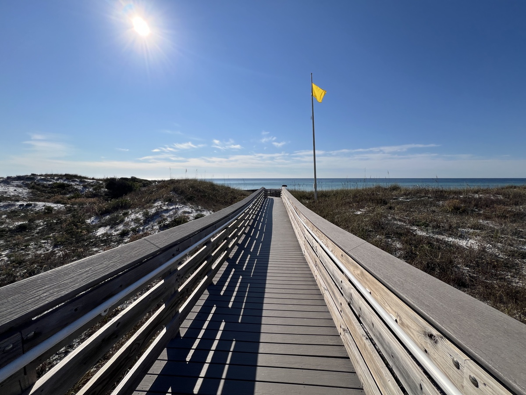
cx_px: 263
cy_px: 198
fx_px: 198
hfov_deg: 106.2
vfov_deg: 89.9
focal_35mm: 13
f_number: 1.8
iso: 40
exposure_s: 1/5000
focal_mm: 1.57
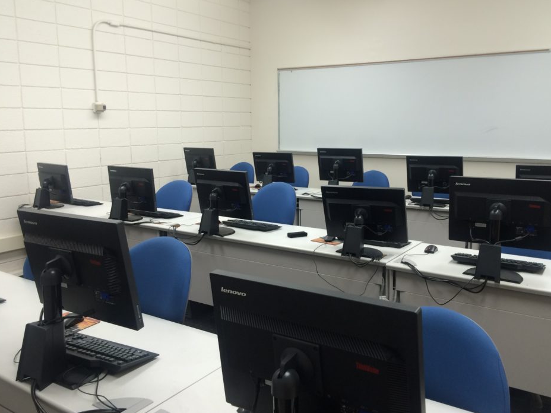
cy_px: 196
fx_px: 509
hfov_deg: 56.8
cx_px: 297
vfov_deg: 44.1
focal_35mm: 32
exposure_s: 1/30
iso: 50
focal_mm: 4.15
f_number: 2.2
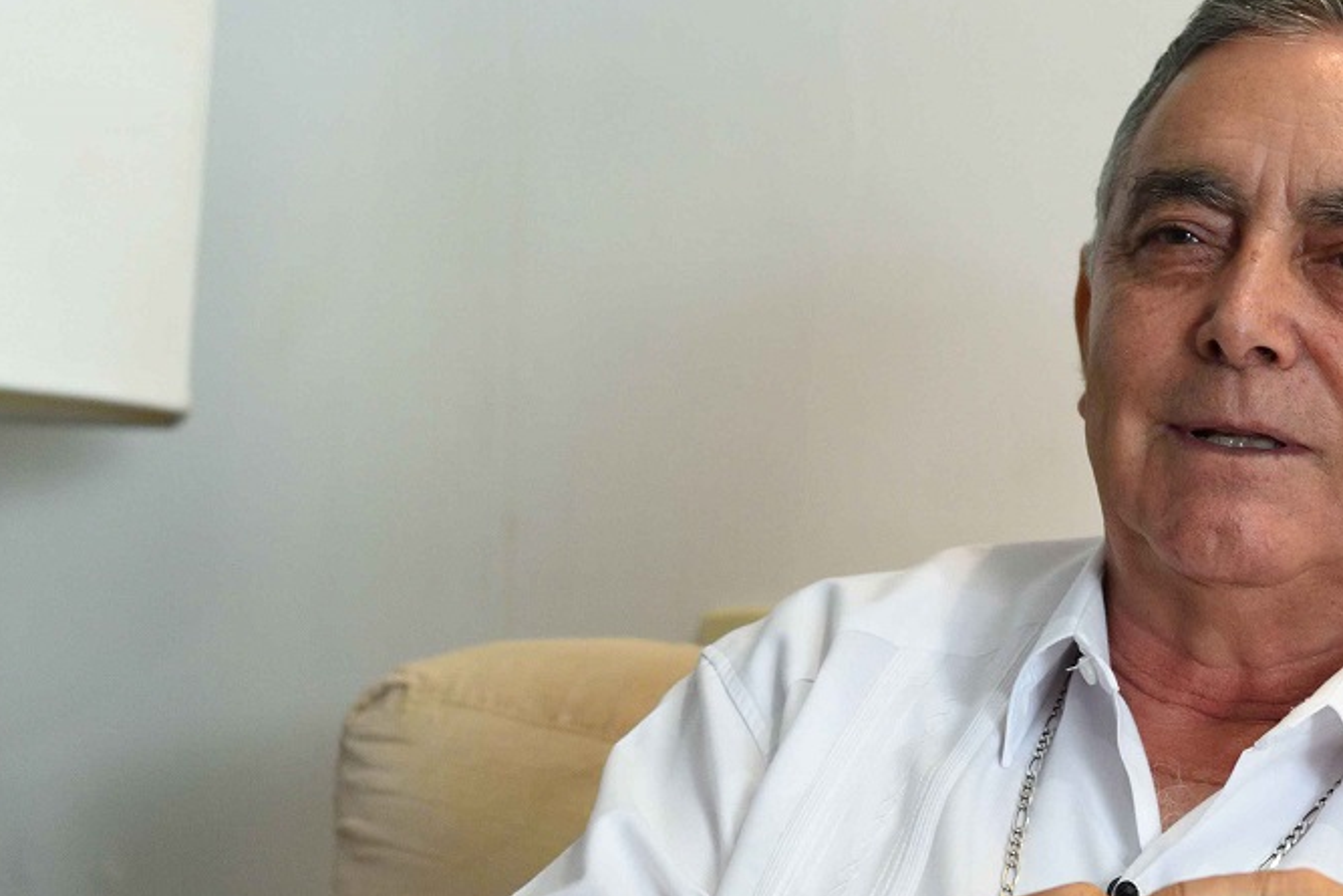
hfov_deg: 22.1
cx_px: 1198
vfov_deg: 15.1
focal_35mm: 90
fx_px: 3358
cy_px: 671
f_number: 2.8
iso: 2000
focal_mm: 50
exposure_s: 1/125
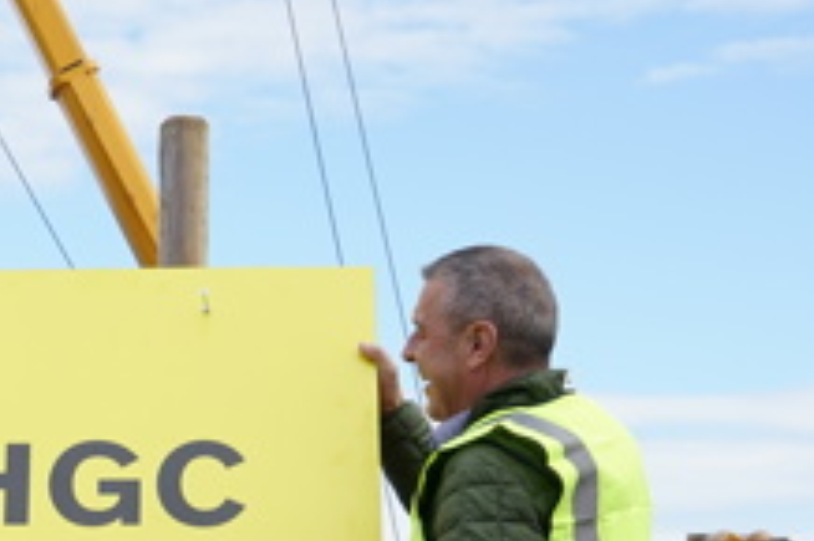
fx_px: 3547
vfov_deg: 8.7
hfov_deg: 12.4
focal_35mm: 157
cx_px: -441
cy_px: 601
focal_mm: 38
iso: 320
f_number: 10
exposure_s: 1/250
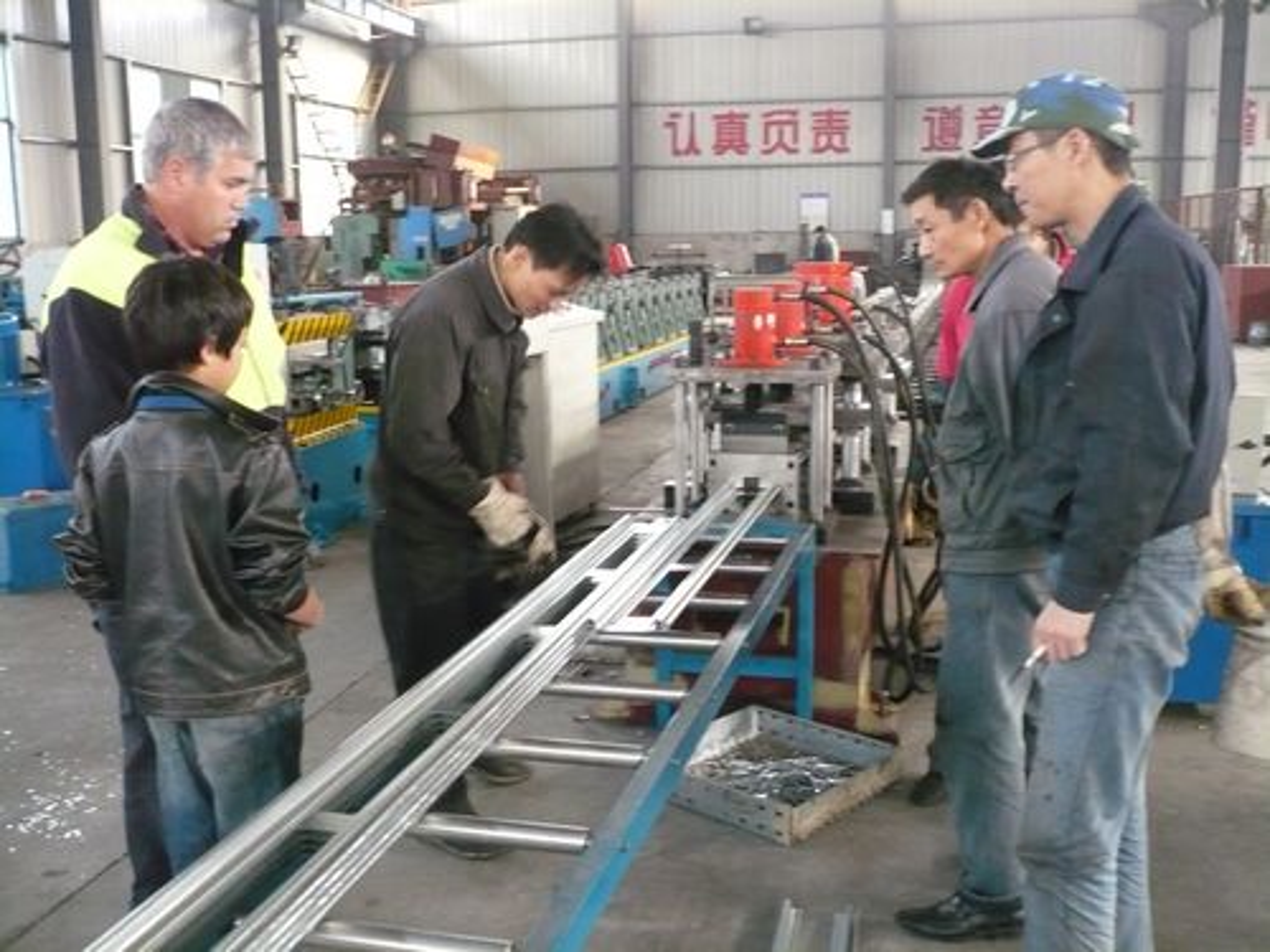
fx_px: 1284
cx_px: 635
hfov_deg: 52.6
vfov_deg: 40.7
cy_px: 476
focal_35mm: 35
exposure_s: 1/30
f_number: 2.8
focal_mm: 5.8
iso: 640
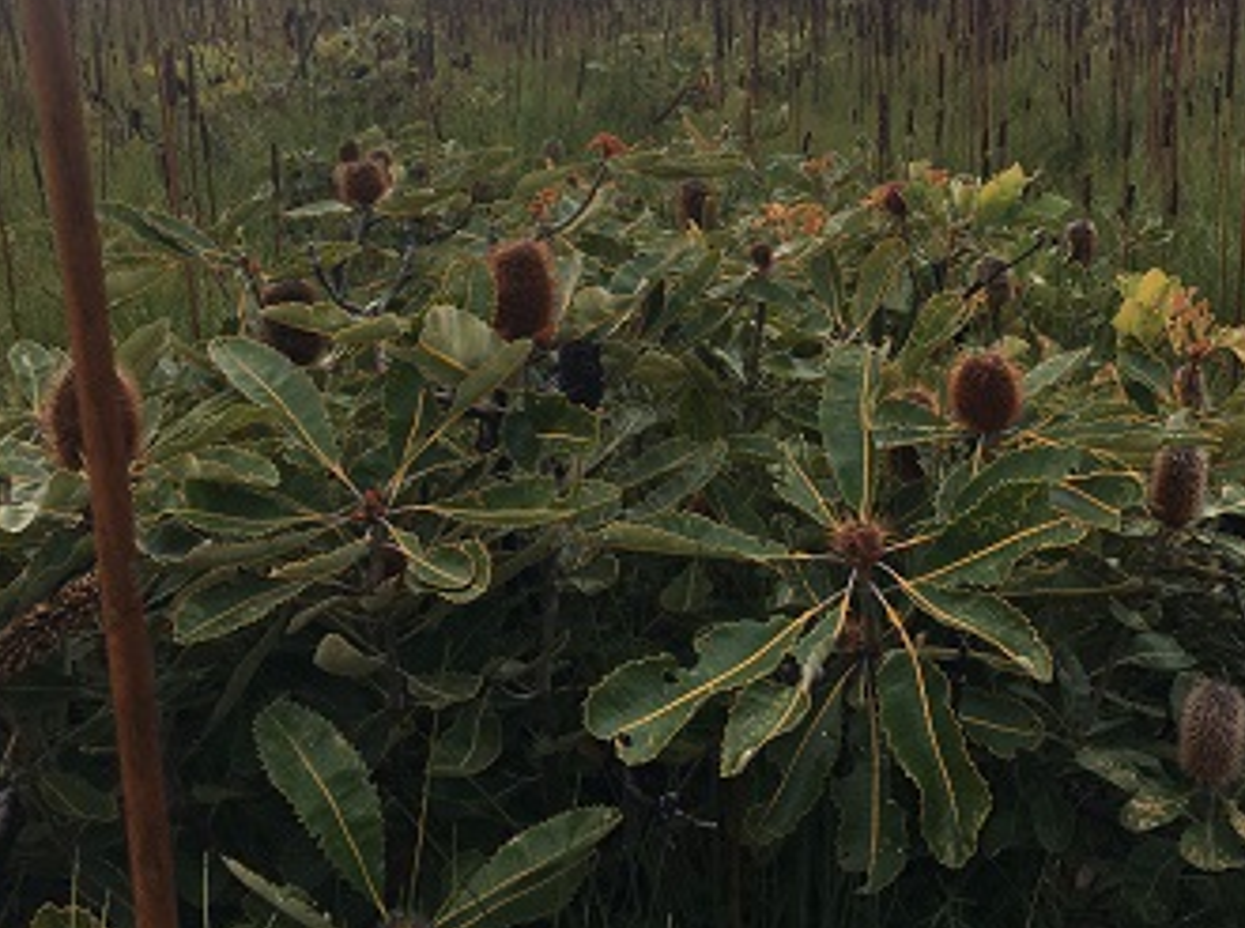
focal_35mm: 45
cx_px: 788
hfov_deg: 41.8
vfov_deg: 31.7
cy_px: 268
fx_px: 1615
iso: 32
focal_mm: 4.15
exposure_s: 1/50
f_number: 2.2
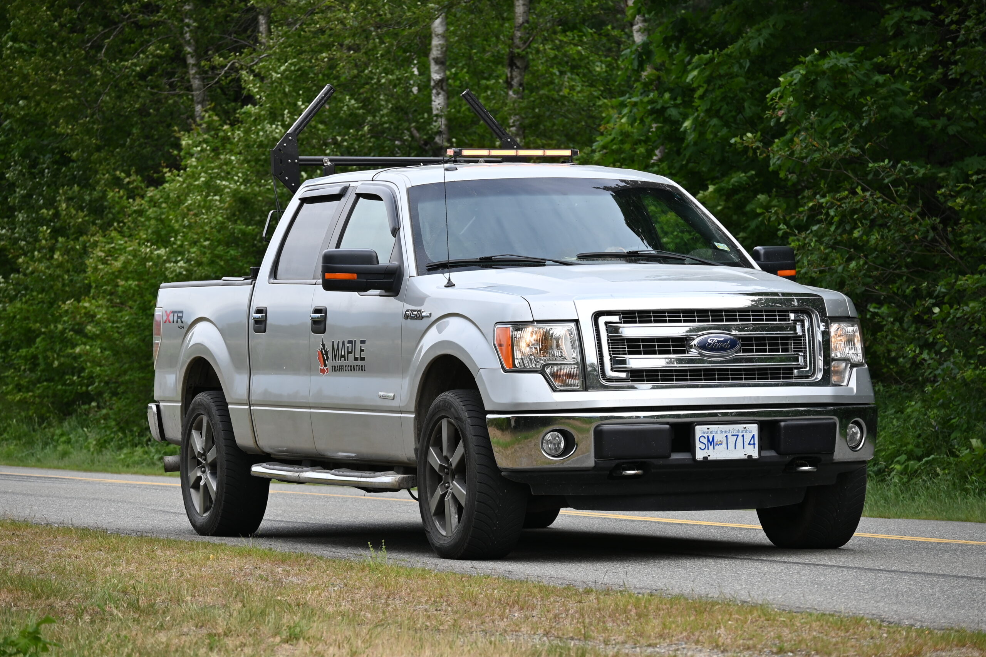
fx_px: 4300
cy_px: 328
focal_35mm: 157
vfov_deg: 8.7
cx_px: 493
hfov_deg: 13.1
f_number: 5.6
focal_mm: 105
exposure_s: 1/250
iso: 140
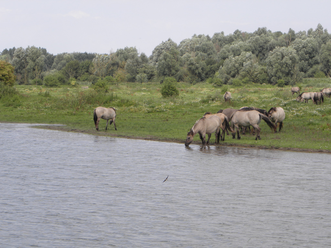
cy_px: 124
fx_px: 1300
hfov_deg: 14.5
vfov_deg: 10.9
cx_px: 166
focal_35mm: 136
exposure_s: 1/200
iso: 64
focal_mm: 24.29
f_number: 5.6
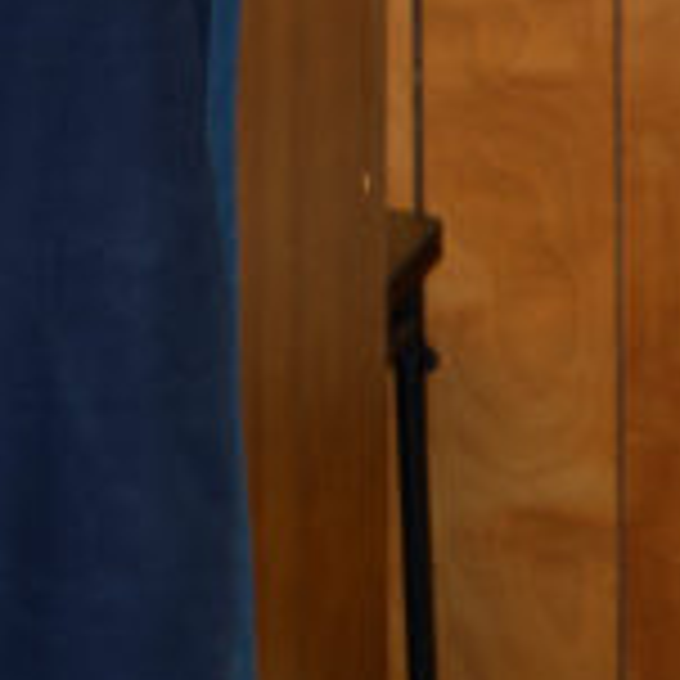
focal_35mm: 222
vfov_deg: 7.7
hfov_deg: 7.6
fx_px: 4936
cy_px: -365
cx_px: -657
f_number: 5.6
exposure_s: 1/30
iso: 200
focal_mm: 35
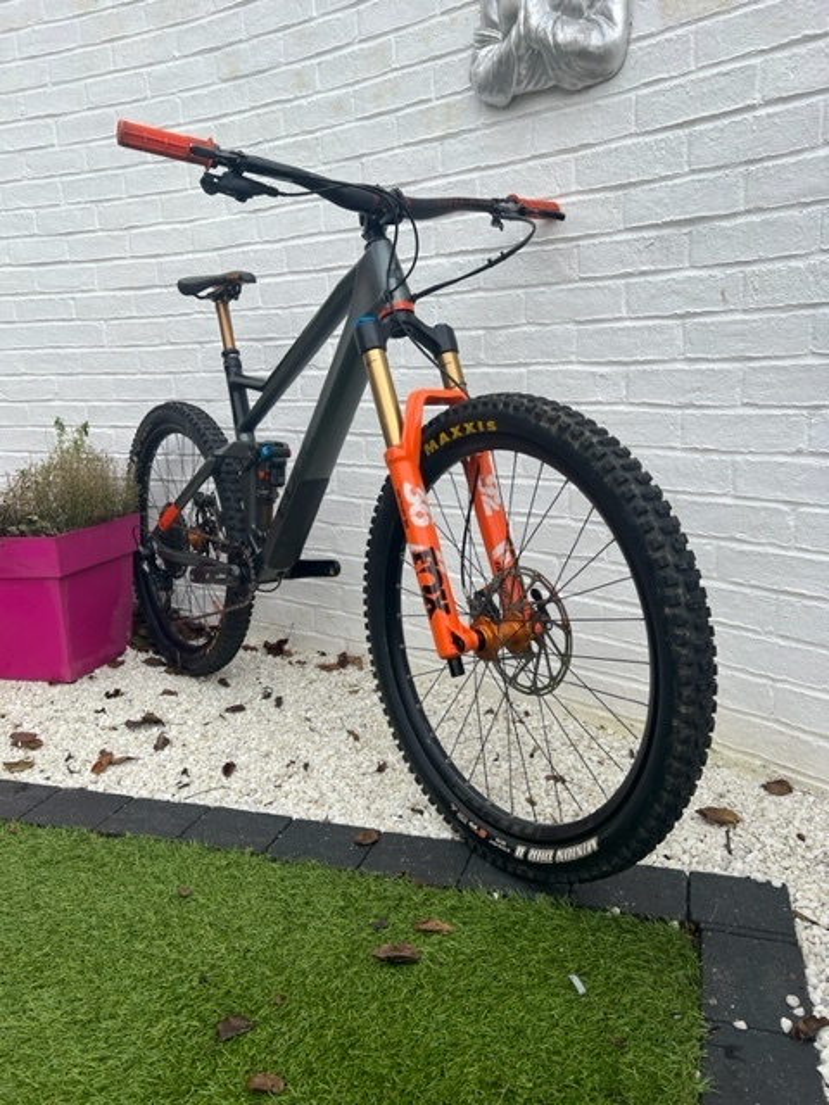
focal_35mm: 26
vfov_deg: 67.3
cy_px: 552
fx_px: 830
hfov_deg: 53.1
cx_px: 414
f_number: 1.5
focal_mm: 5.7
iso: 32
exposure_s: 1/121
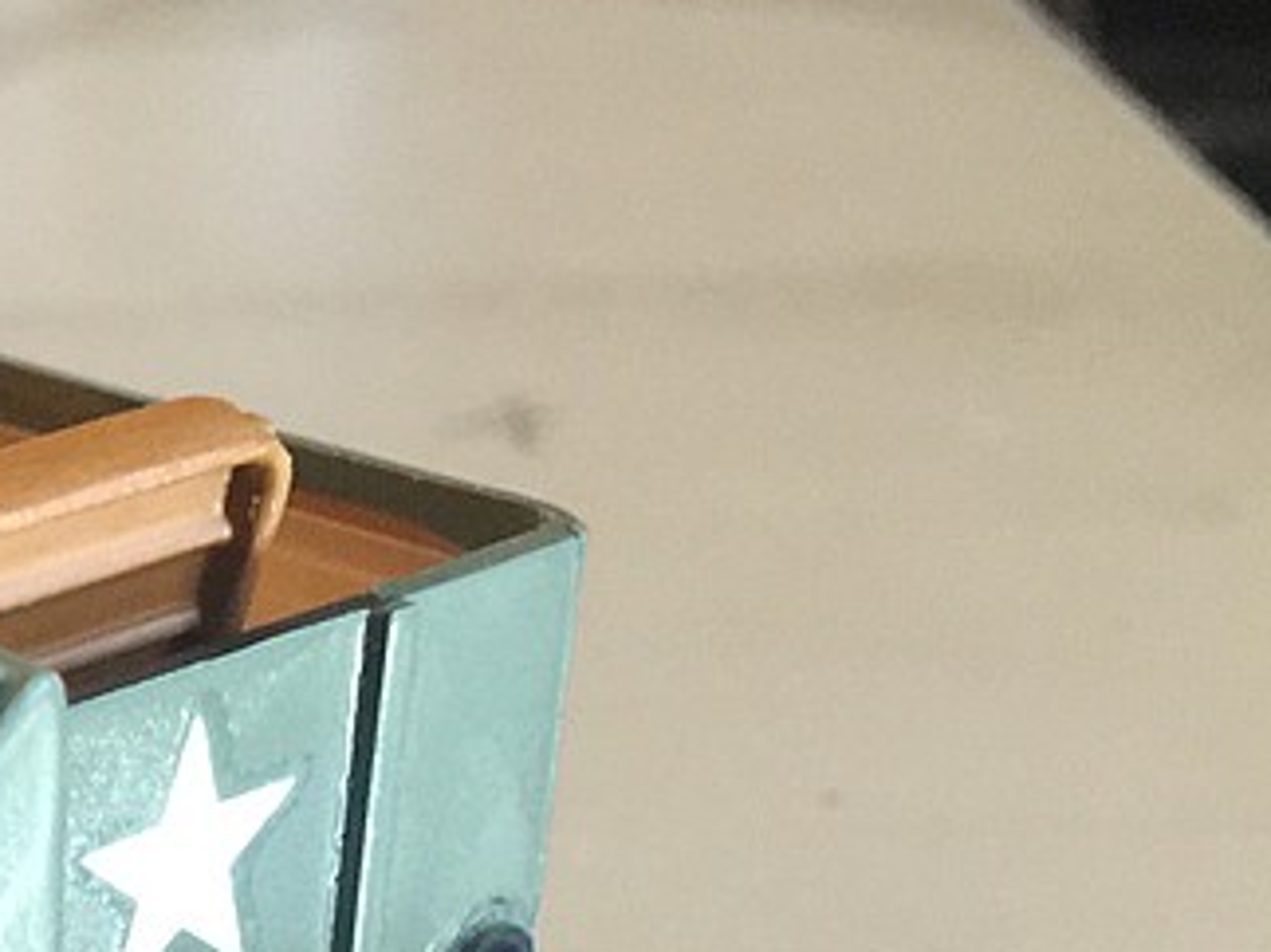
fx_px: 4221
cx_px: -1177
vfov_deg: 12.6
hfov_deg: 14.5
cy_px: 1101
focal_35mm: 115
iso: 100
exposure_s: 1/4
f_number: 2.2
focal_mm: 4.15
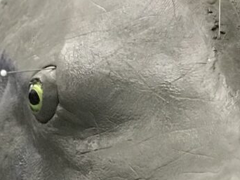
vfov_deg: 5.8
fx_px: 1776
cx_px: -159
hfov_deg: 7.5
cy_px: 177
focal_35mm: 256
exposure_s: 1/50
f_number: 2.8
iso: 100
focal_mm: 6.6
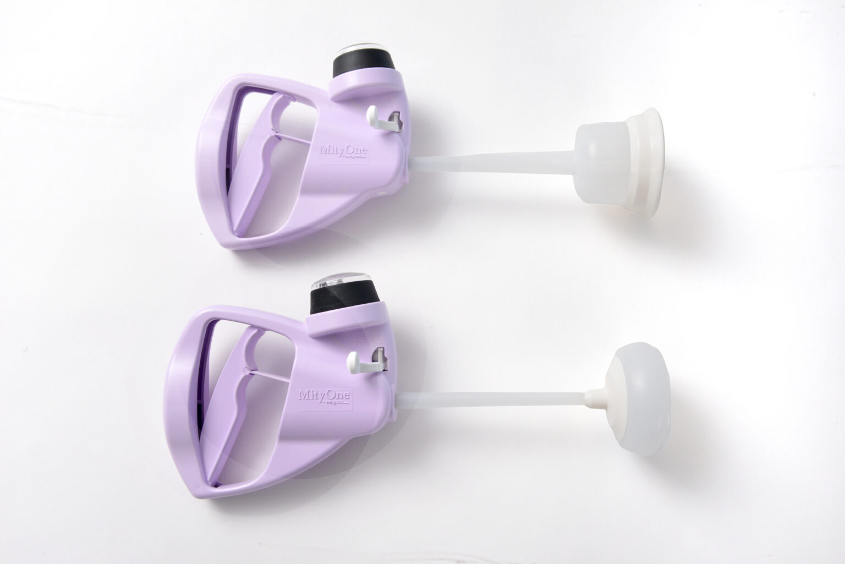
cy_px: 282
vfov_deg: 37.9
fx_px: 822
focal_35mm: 35
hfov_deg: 54.4
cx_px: 422
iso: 1250
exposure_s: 1/125
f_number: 14
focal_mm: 35
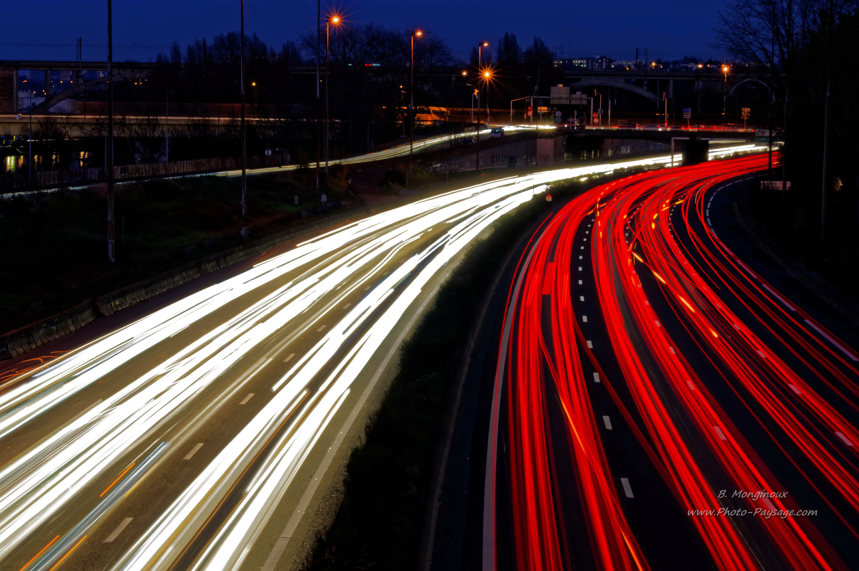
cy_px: 286
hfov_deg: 19.5
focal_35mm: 105
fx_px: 2502
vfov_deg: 13.0
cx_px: 430
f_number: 36
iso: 200
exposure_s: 30
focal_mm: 70
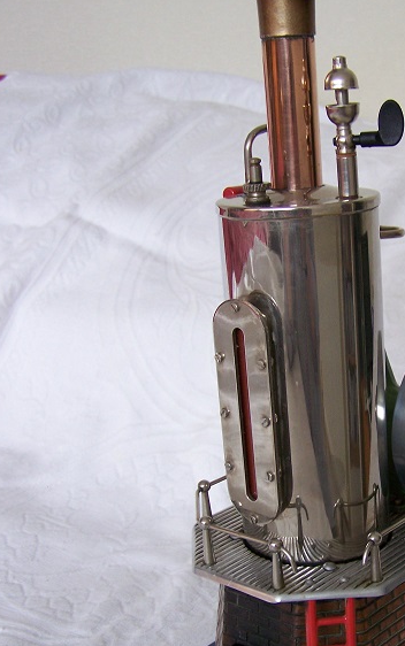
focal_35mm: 55
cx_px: 321
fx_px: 970
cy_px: 409
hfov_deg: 23.3
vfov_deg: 36.6
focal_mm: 6.3
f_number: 2.8
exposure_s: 1/30
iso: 100
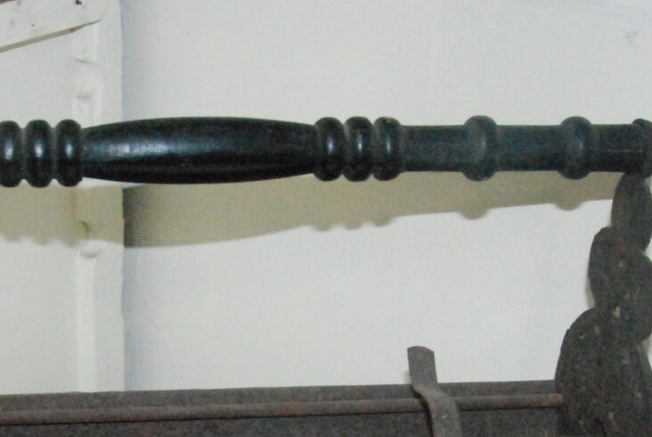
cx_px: 156
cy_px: 411
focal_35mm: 88
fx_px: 1603
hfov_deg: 22.7
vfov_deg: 15.3
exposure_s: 1/60
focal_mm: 21
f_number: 7.1
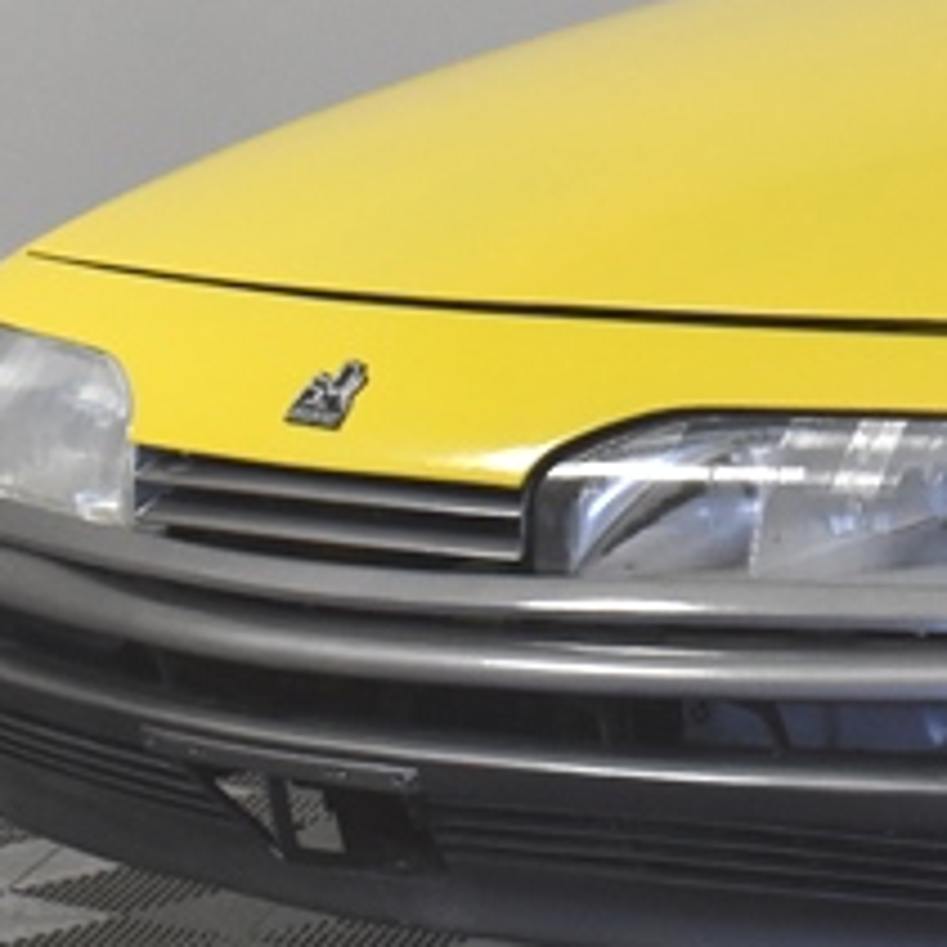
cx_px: 2042
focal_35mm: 217
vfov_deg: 8.0
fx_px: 6719
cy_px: -7
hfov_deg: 7.6
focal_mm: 35
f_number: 10
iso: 1600
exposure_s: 1/400
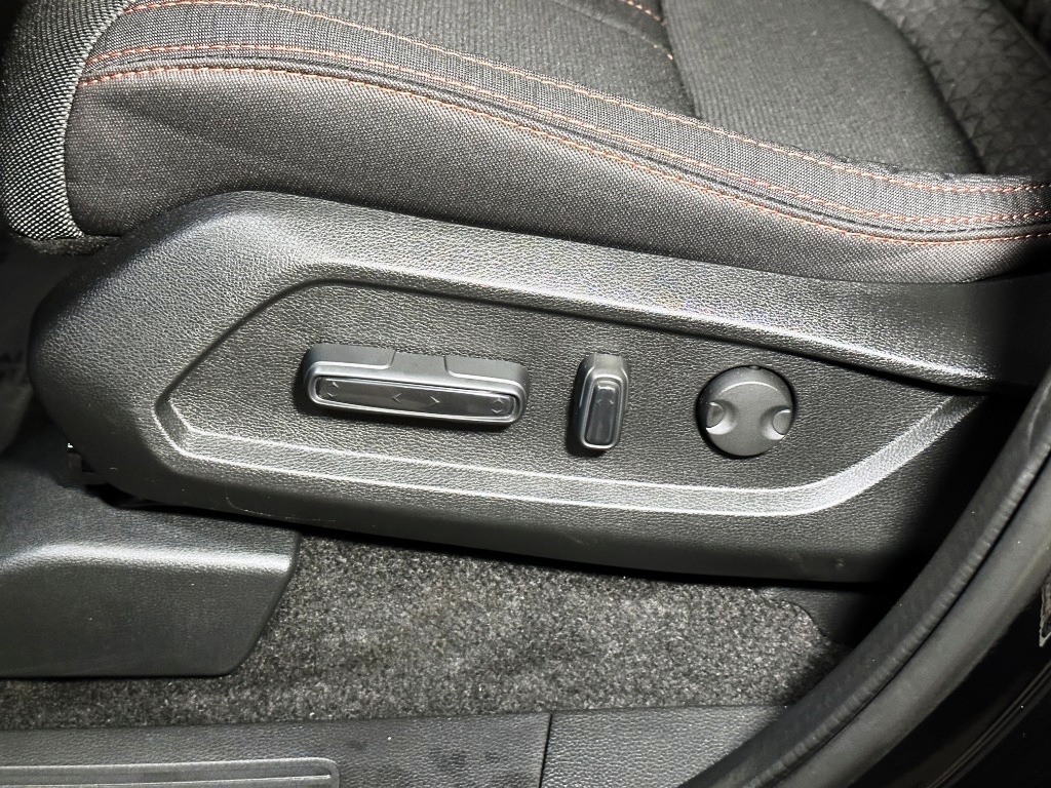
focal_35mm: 48
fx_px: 1457
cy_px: 394
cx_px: 526
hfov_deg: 39.7
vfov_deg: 30.3
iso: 500
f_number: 1.78
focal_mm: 6.86
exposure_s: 1/30
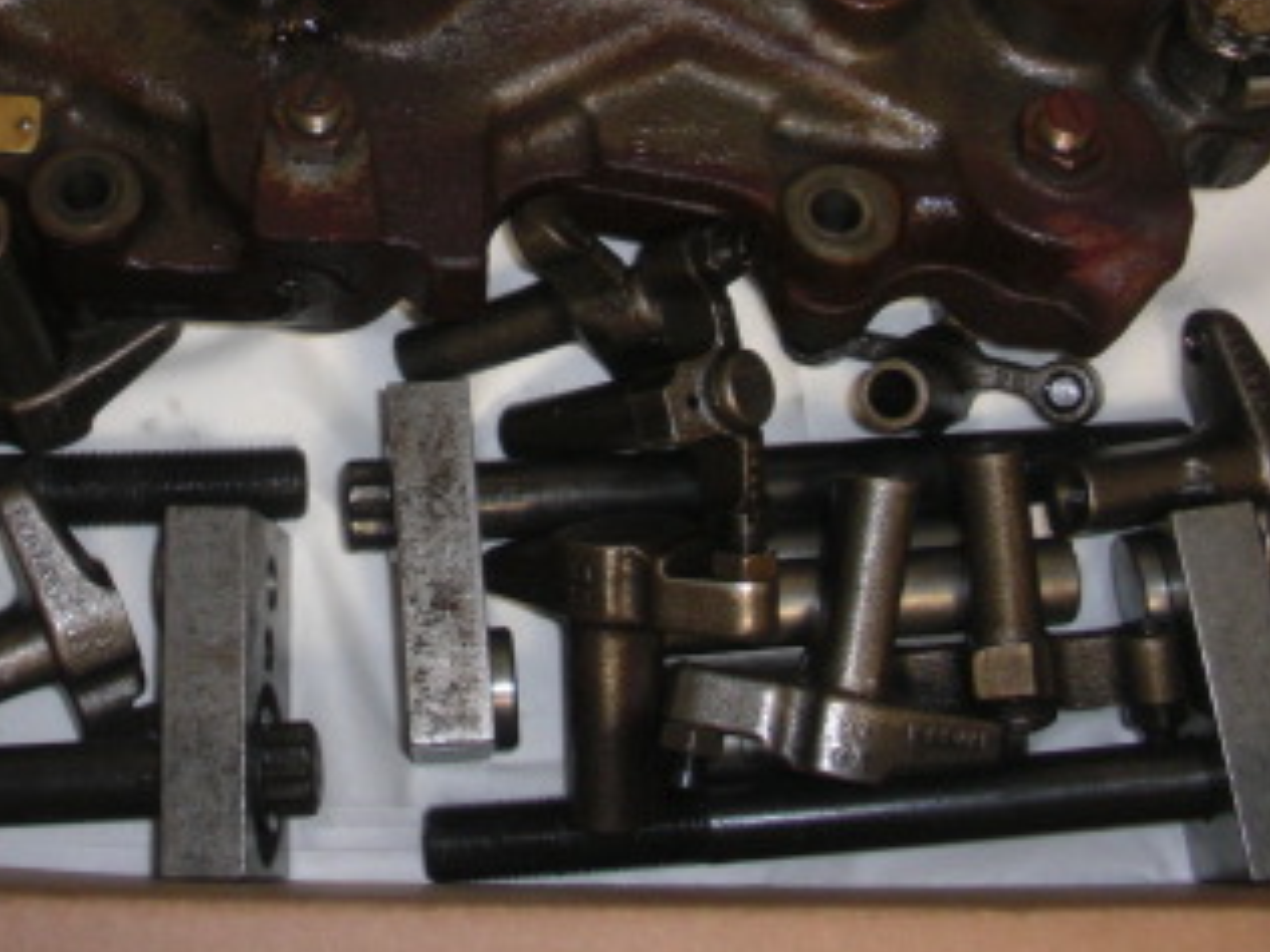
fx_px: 2678
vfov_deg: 19.6
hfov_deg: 26.2
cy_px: 0
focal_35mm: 73
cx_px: 277
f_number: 2.8
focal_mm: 6.3
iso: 100
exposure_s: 1/30
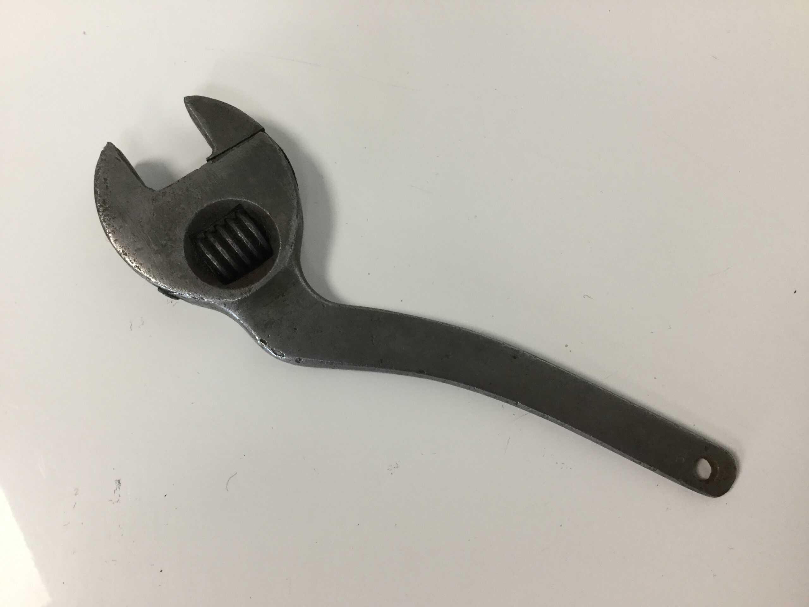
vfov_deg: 45.4
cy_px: 304
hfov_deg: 58.4
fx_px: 724
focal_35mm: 31
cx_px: 404
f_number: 2.4
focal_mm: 3.3
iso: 50
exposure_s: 1/33
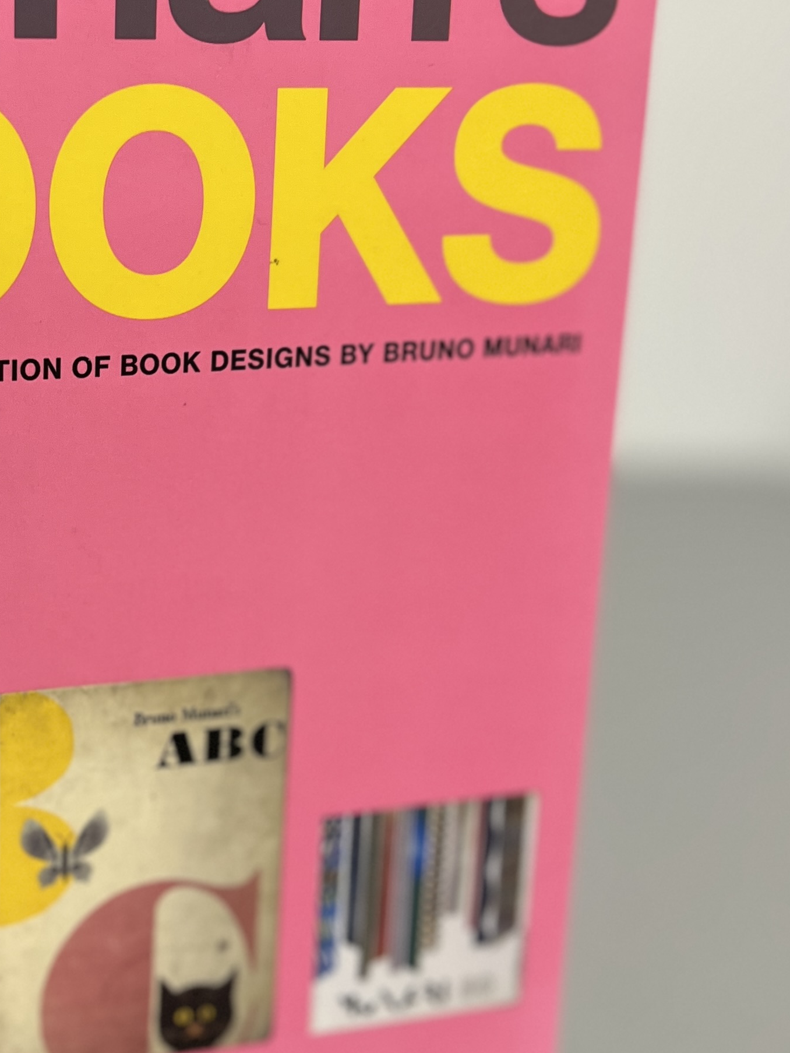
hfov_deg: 24.3
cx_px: 34
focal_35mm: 58
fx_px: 1764
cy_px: 481
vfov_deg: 33.2
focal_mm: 5.7
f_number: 1.5
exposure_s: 1/120
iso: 125
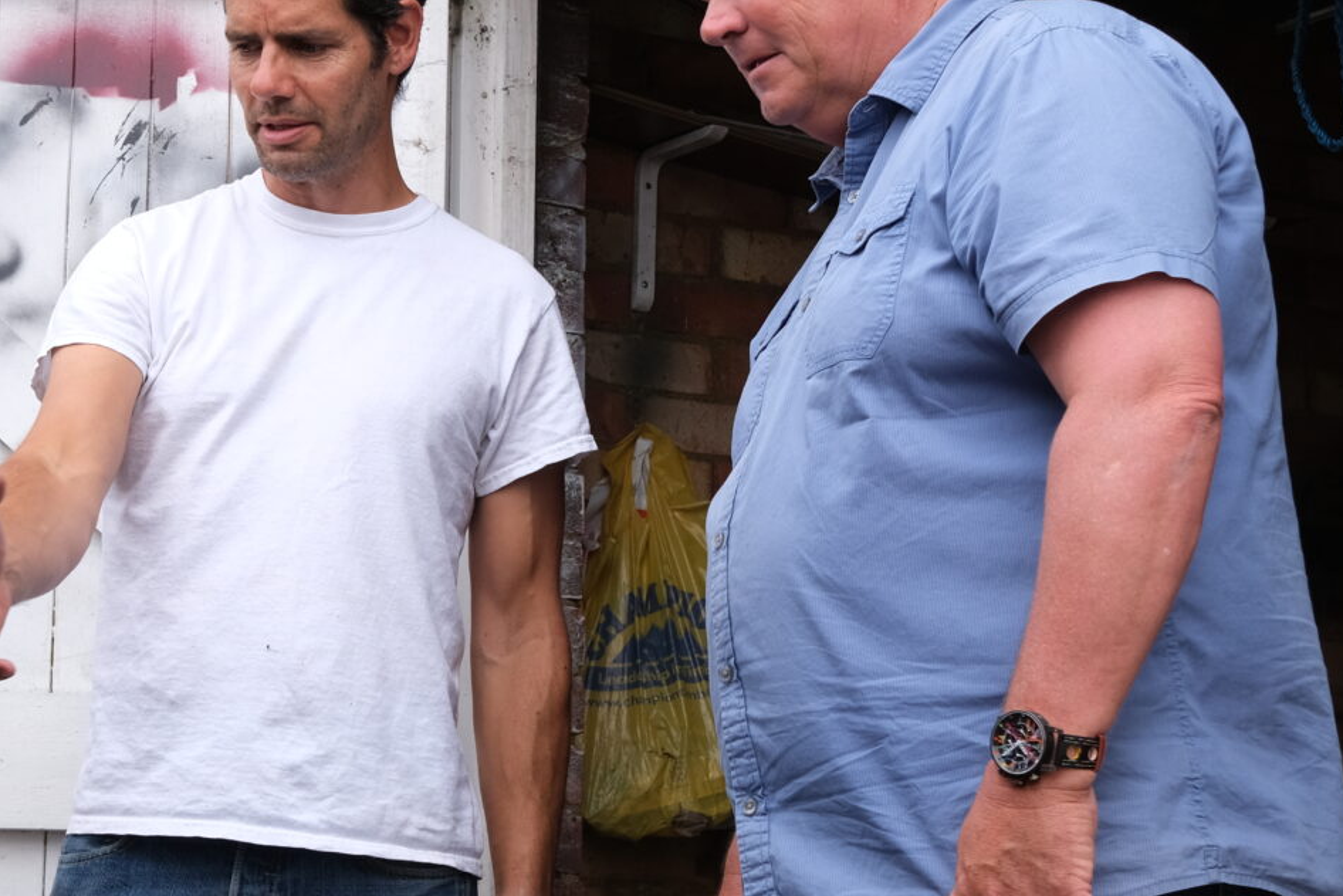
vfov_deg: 14.7
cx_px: 510
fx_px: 3470
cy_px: 434
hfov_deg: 21.9
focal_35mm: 93
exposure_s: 1/200
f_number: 5.6
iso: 160
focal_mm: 29.2
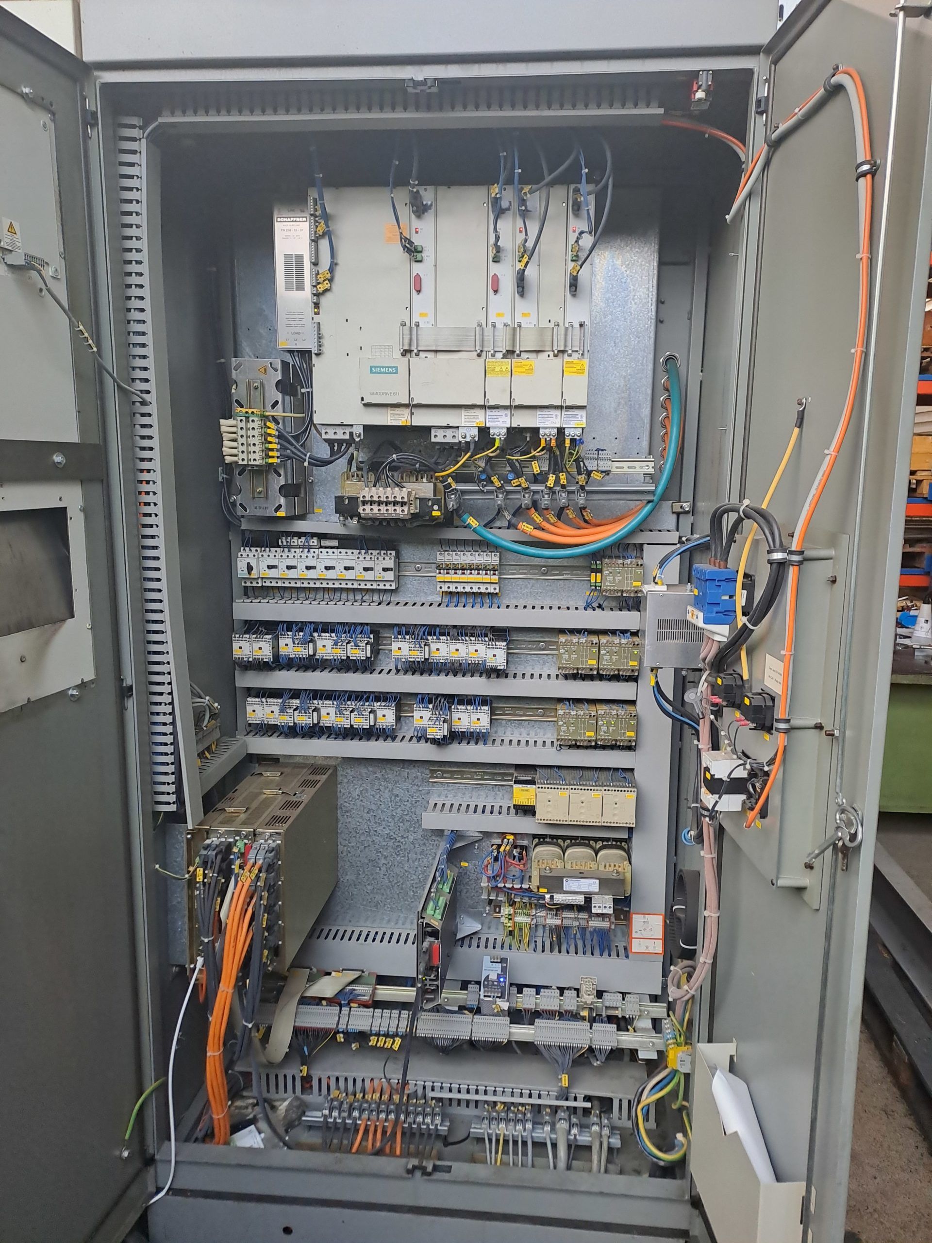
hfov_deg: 54.9
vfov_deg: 69.4
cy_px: 622
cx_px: 466
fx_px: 897
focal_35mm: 25
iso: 320
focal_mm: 4.65
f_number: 1.8
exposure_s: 1/50
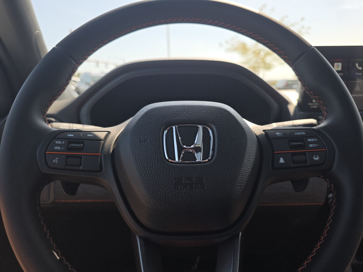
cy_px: 136
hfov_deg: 73.9
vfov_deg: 58.9
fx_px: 241
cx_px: 182
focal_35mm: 23
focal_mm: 6.3
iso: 80
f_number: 1.7
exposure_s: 1/1925
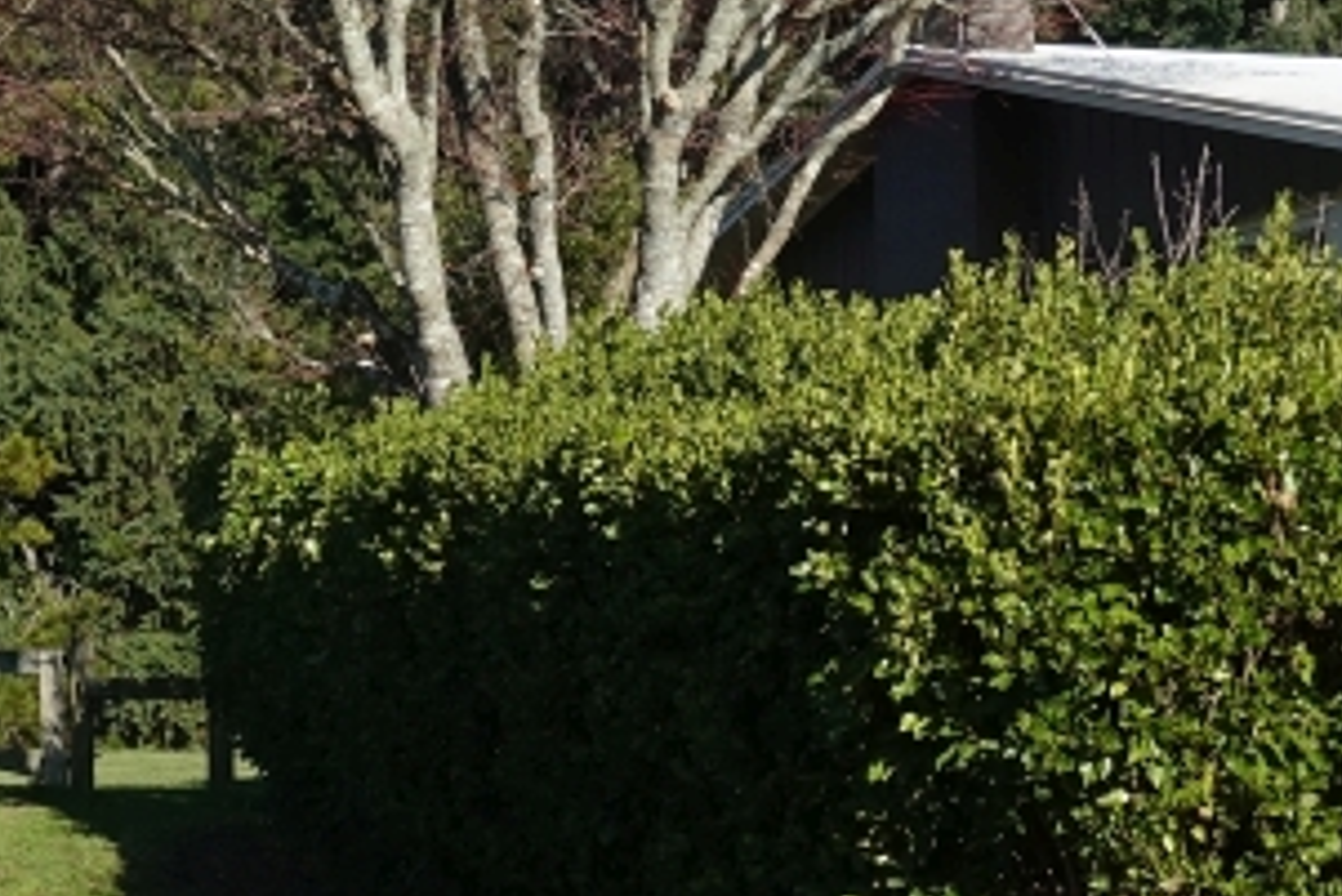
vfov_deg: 12.6
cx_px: -116
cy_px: 646
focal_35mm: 109
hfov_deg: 18.1
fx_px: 4065
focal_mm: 8.8
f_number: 5.6
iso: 125
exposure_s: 1/400
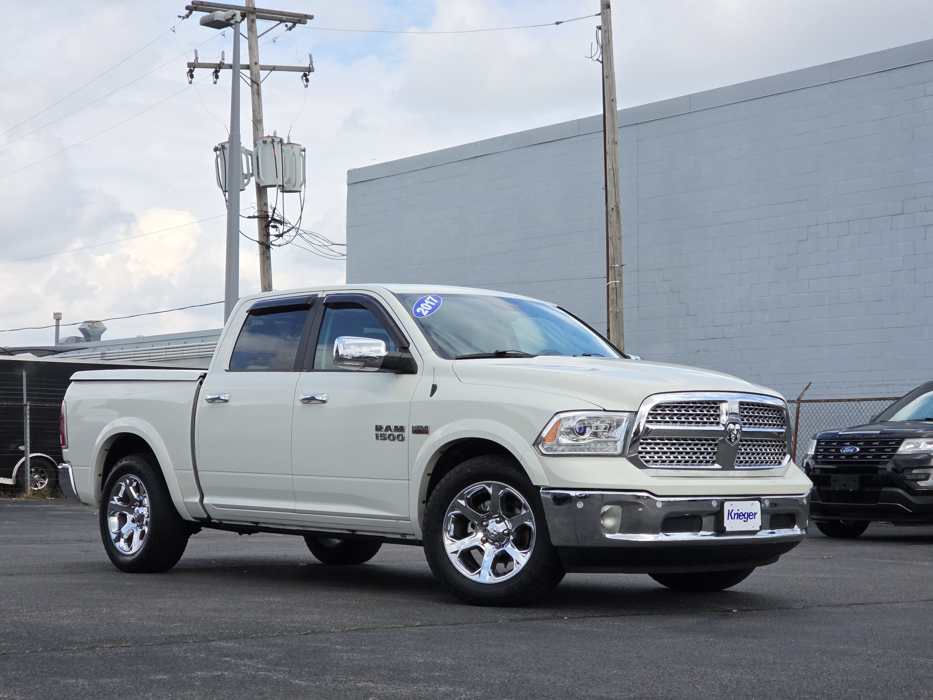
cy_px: 350
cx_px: 466
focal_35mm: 69
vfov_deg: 21.3
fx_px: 1860
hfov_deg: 28.2
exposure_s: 1/902
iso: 25
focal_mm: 7
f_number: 2.4
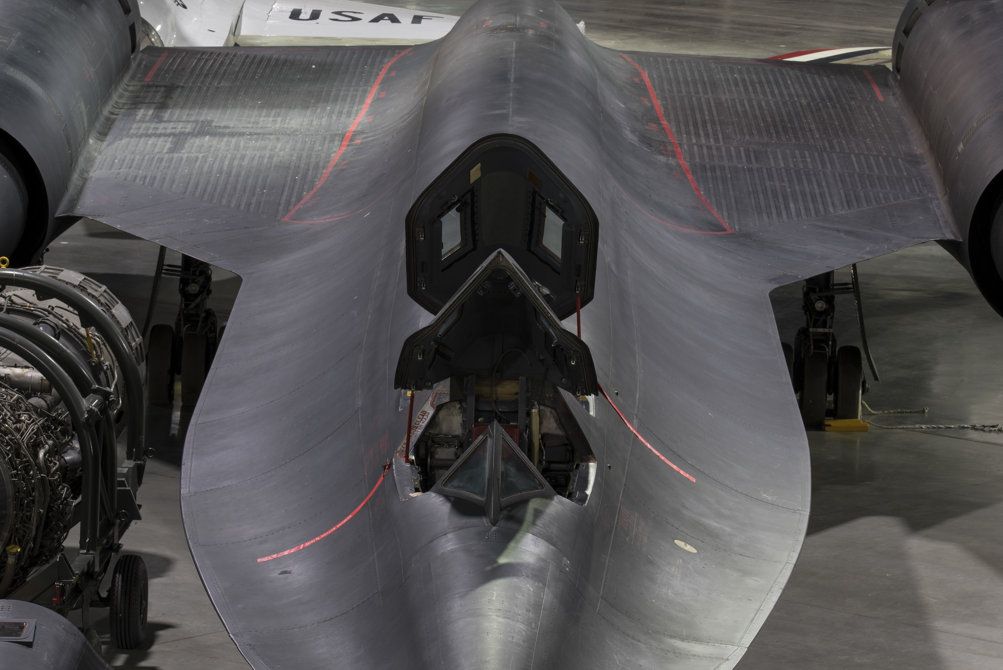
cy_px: 335
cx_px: 502
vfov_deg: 6.9
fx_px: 5574
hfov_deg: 10.3
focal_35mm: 200
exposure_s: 4
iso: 200
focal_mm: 200
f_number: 20
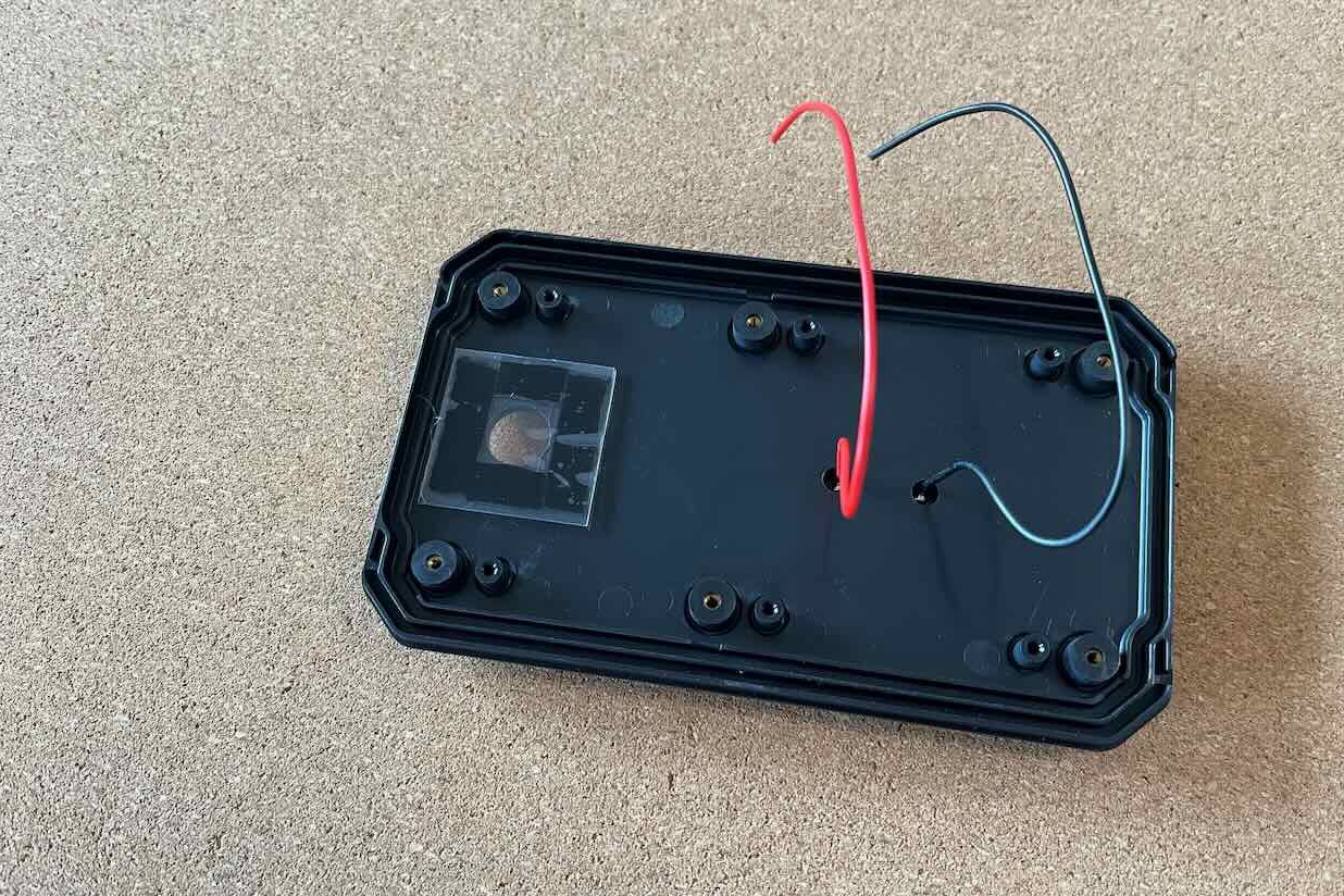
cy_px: 470
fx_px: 1045
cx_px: 693
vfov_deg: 46.4
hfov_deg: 65.5
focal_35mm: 28
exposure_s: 1/60
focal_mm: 5.1
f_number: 1.6
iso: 250
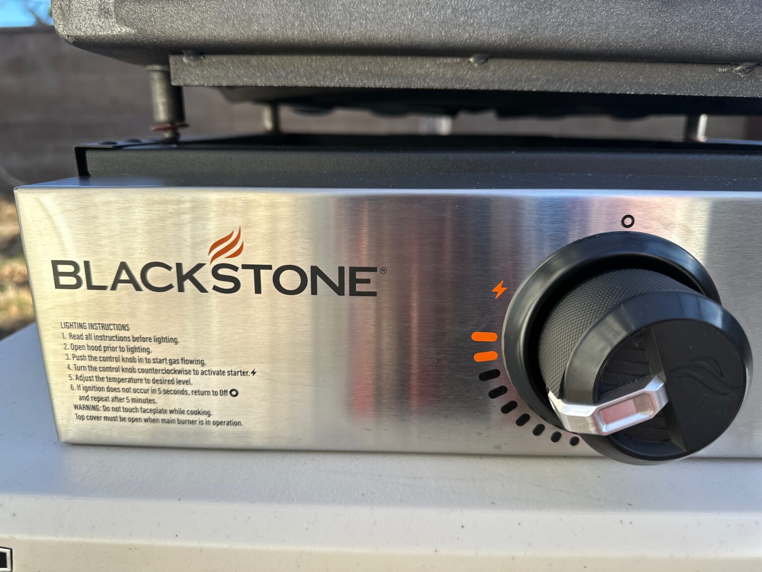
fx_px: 528
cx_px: 381
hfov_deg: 71.6
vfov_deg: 56.8
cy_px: 286
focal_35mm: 24
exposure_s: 1/773
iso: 80
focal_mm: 6.86
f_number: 1.78
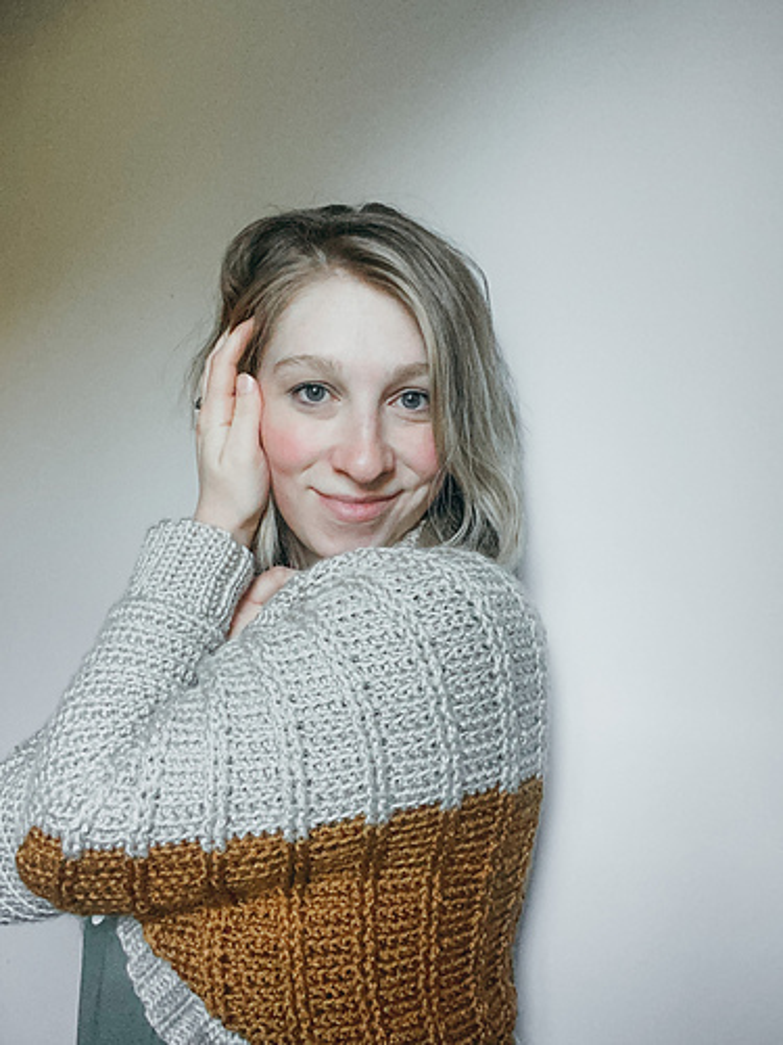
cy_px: 522
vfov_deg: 60.0
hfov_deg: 46.8
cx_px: 392
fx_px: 905
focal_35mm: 30
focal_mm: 2.71
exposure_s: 1/60
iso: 320
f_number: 2.2
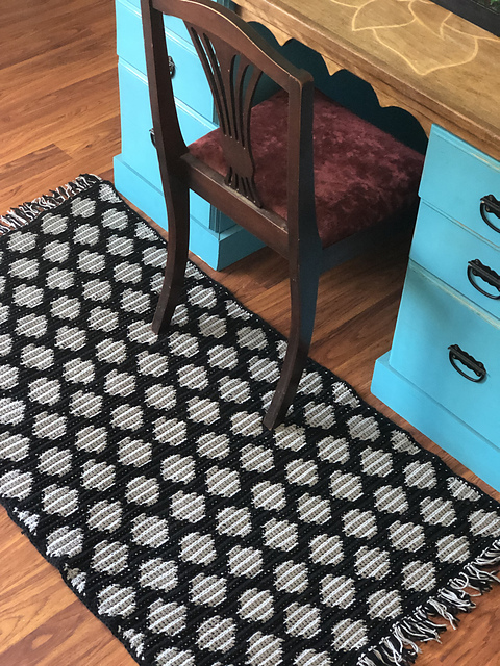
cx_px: 250
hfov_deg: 25.7
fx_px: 1098
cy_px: 333
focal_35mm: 57
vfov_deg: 33.8
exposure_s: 1/30
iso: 640
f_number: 2.8
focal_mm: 6.6
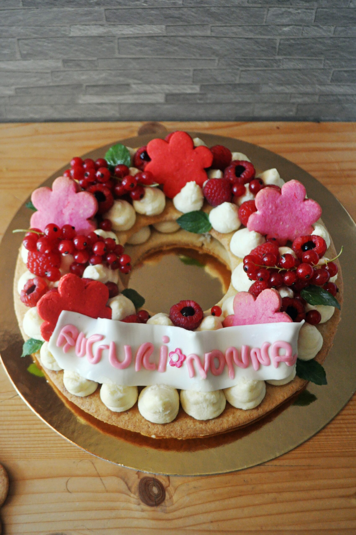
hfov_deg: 31.8
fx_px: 625
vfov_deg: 46.5
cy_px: 268
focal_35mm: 42
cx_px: 178
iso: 1250
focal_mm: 28
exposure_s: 1/30
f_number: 4.5
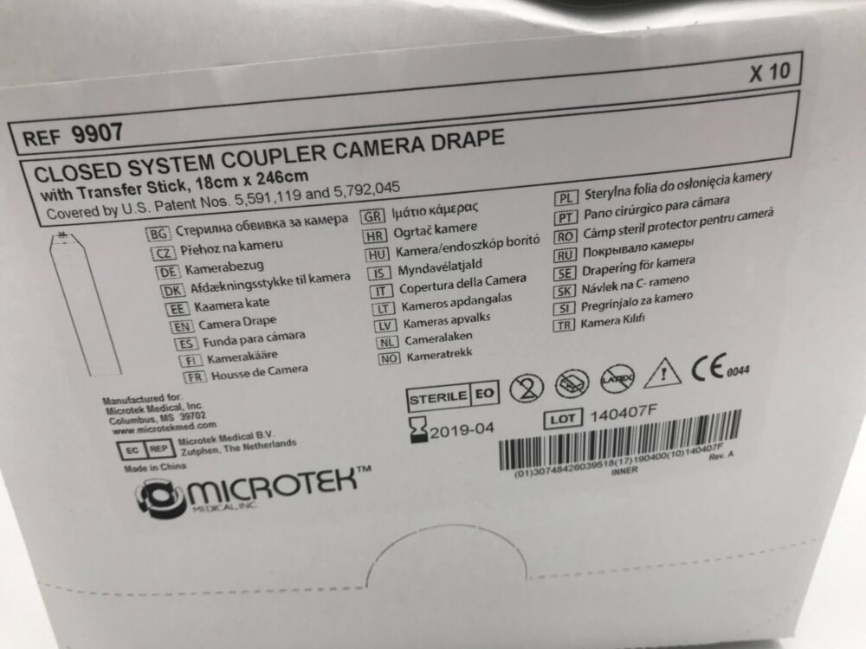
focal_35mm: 28
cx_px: 433
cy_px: 324
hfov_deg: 63.4
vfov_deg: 49.7
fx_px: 700
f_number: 1.8
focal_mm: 3.99
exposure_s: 1/120
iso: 32
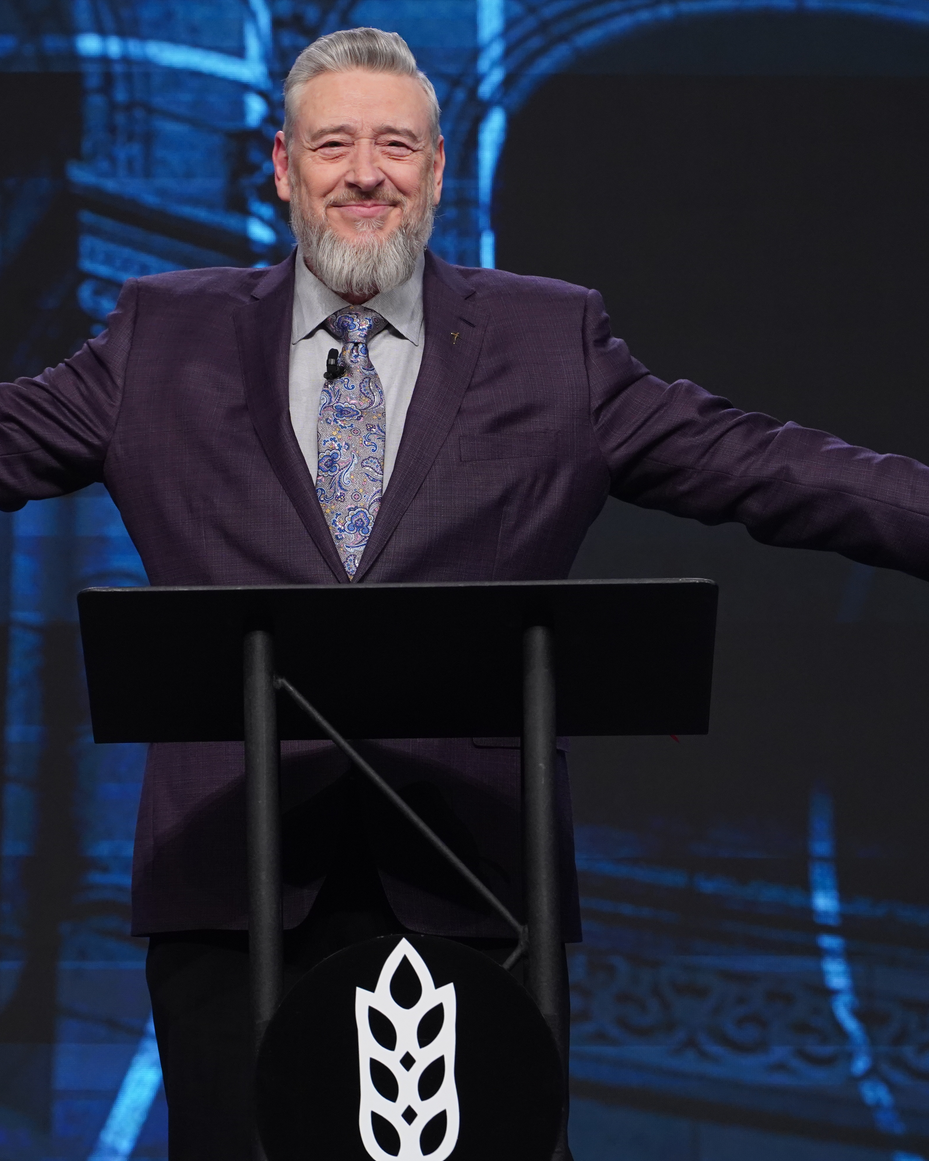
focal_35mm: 222
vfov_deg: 8.7
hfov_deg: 7.0
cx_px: 348
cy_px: 581
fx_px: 7629
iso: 3200
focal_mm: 157
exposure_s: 1/250
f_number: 5.6
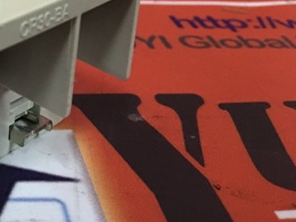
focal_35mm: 78
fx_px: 667
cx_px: -98
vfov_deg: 17.9
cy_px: -47
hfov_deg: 22.2
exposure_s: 1/15
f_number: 2.2
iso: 100
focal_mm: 4.15
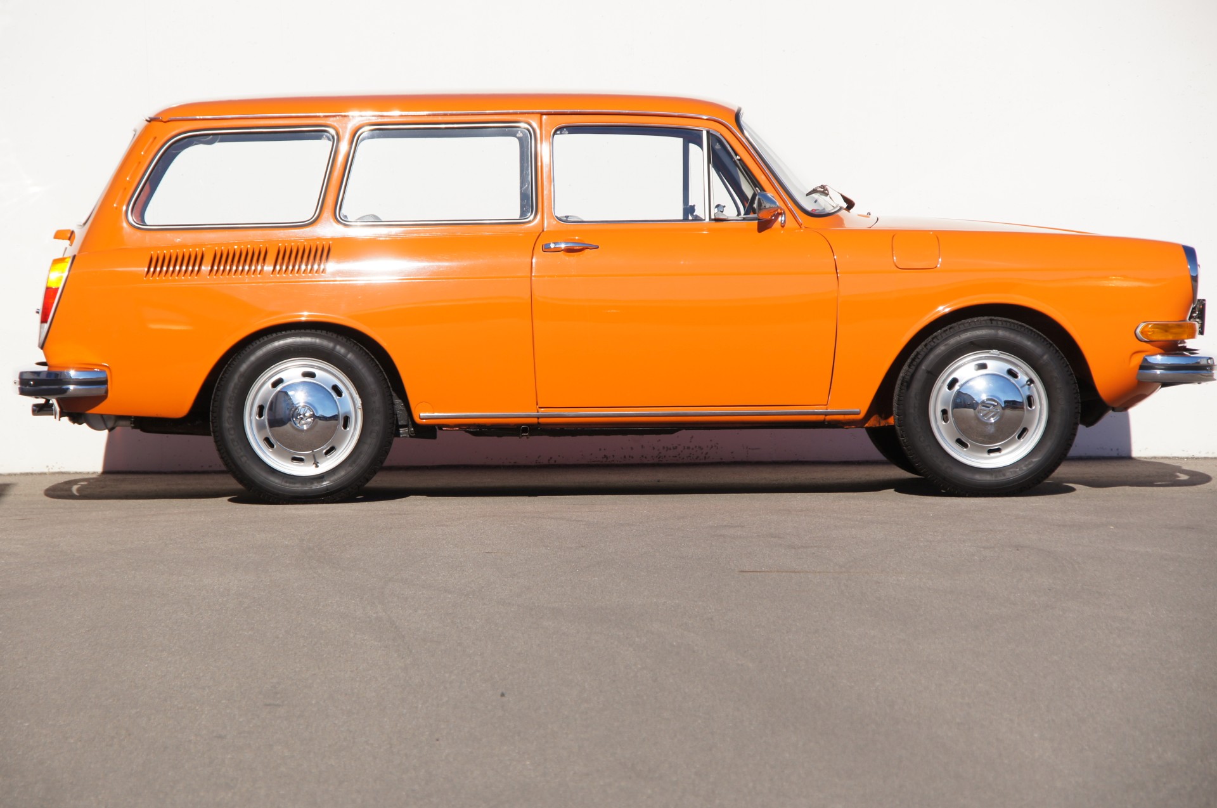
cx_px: 608
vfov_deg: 8.3
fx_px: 5569
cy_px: 404
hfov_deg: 12.5
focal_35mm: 165
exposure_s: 1/400
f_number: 8
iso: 100
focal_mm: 110
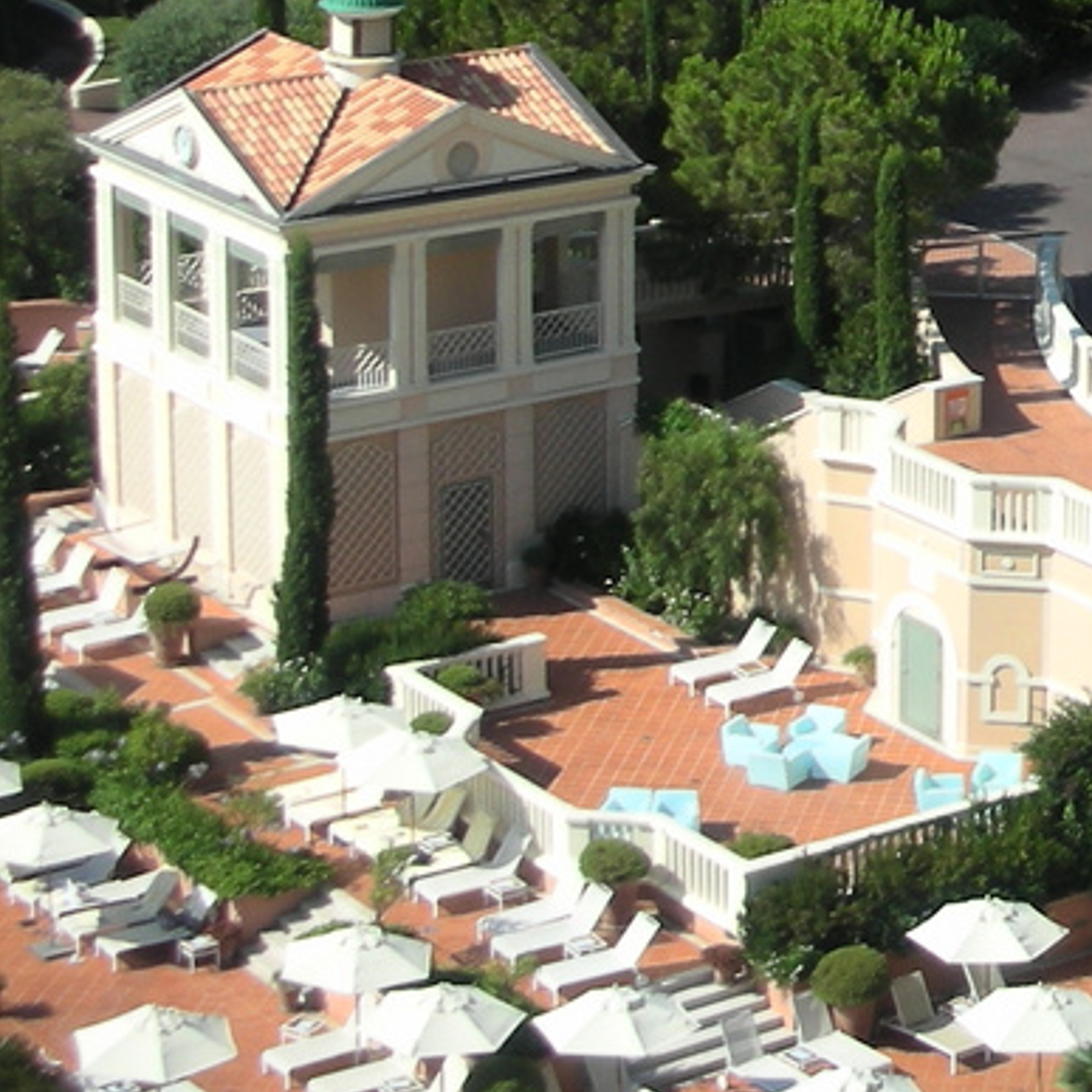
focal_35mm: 115
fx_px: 4104
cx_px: 1436
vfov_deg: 14.8
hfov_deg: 14.5
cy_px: -85
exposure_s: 1/316
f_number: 3
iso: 50
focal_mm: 5.8
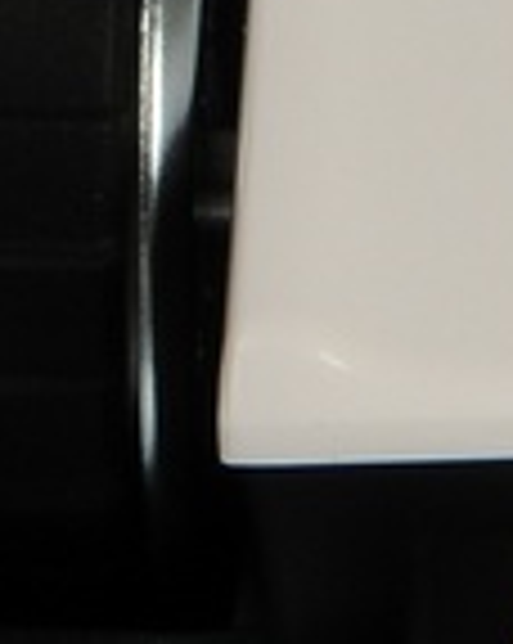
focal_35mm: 399
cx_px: 148
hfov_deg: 3.9
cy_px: -158
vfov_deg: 4.8
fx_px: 7588
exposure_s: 1/125
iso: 200
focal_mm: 45
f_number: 20
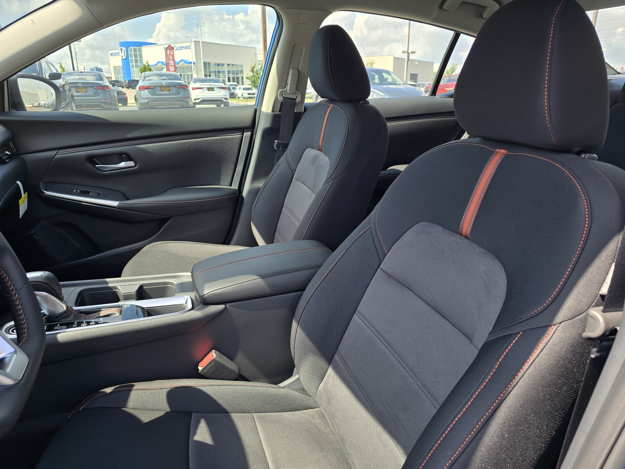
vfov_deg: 58.9
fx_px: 415
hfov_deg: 73.9
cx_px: 312
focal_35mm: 23
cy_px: 234
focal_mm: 6.3
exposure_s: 1/180
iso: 12
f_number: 1.7
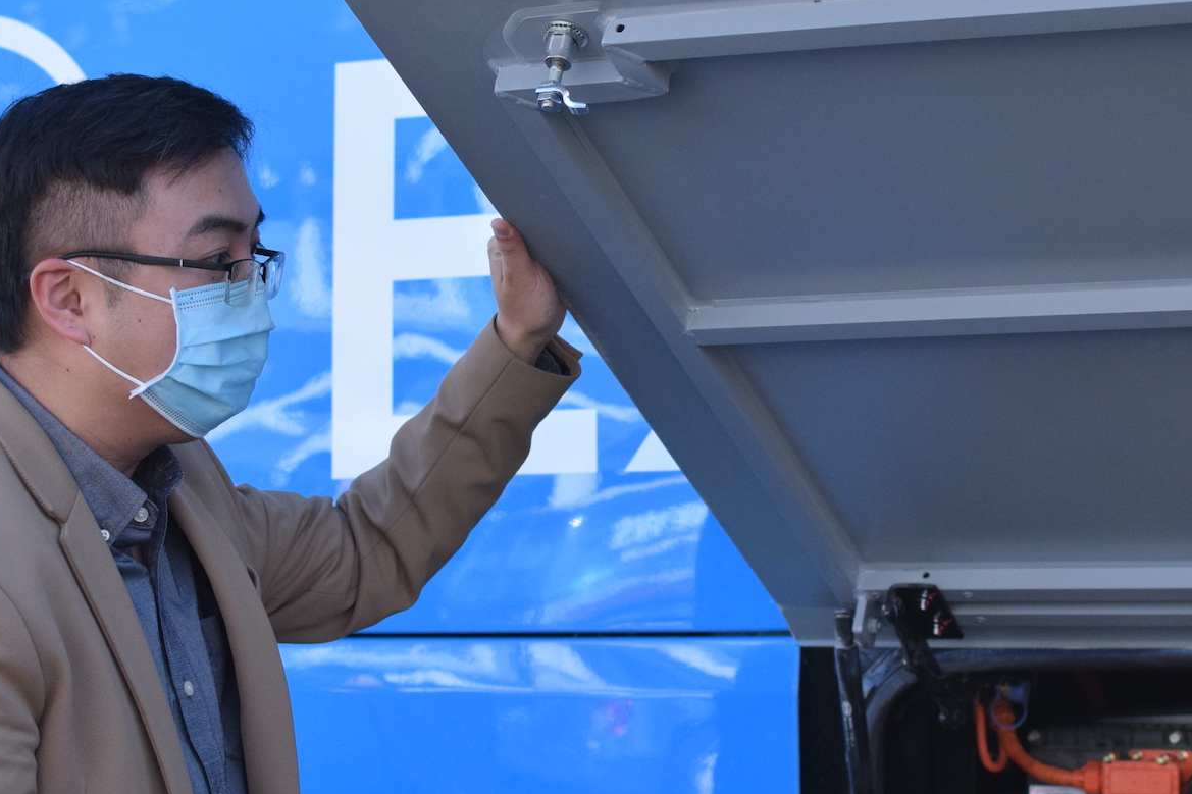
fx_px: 2975
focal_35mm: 90
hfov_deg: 22.6
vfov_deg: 15.2
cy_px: 482
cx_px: 679
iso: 1000
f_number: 3.2
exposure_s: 1/3200
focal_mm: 35
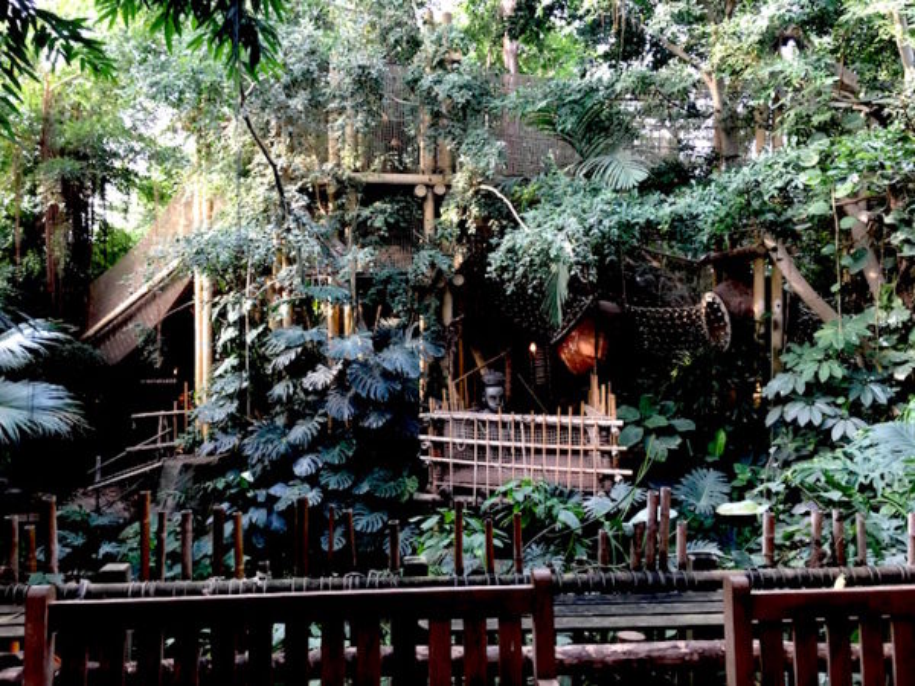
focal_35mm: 29
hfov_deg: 61.7
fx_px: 767
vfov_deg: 48.2
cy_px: 343
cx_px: 458
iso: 100
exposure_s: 1/33
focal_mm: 4.15
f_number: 2.2
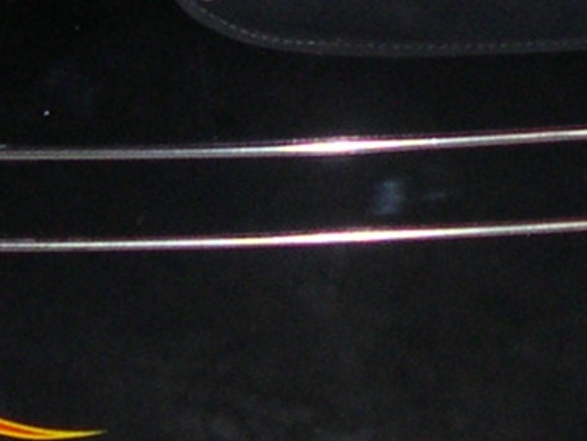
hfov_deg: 8.4
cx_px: 587
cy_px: -49
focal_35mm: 234
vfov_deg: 6.3
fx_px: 3969
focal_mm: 8
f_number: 2.8
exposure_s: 1/60
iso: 155
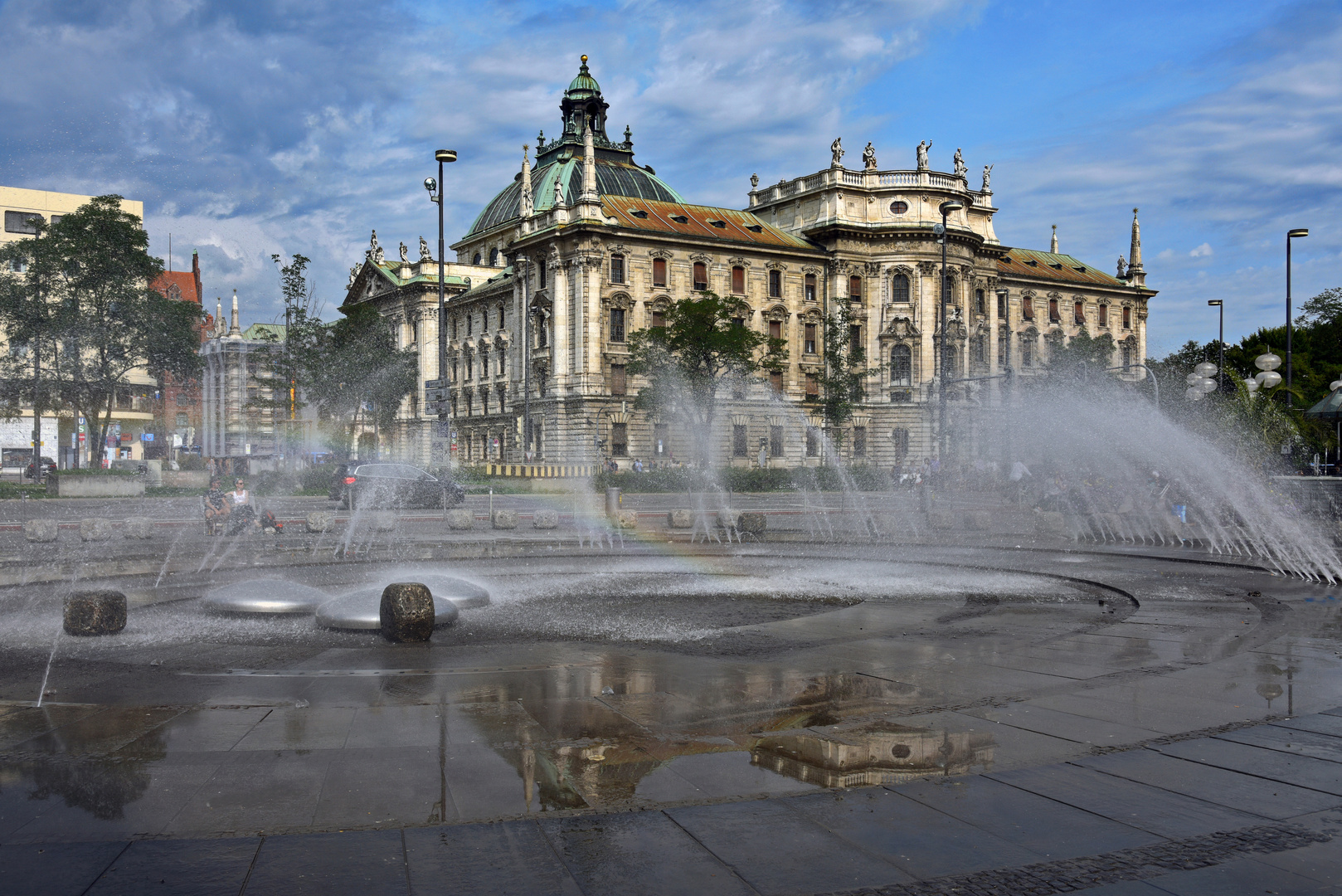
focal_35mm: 31
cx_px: 671
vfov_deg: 42.4
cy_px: 448
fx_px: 1156
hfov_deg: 60.3
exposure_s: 1/320
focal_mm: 31
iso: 100
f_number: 9
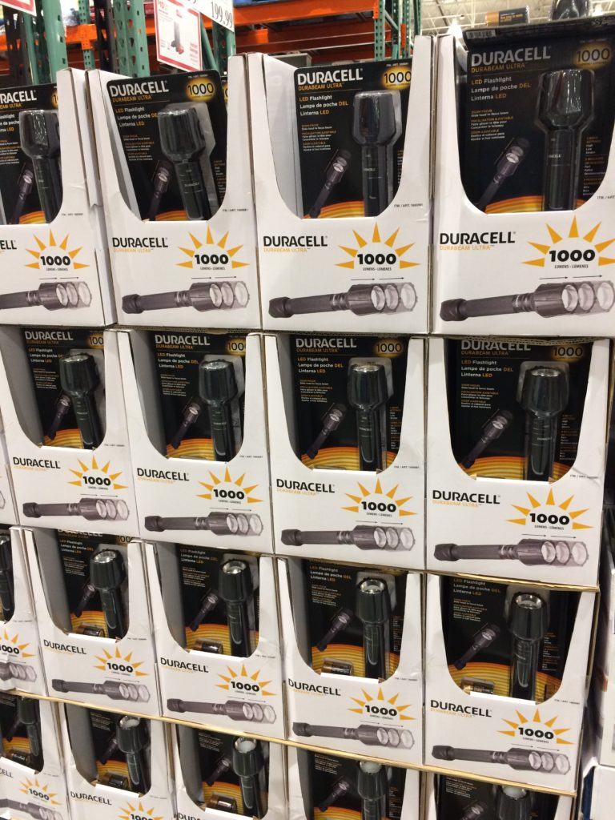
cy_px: 410
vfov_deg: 61.7
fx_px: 687
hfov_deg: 48.2
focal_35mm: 29
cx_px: 308
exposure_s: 1/30
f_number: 2.2
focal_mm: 4.15
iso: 160
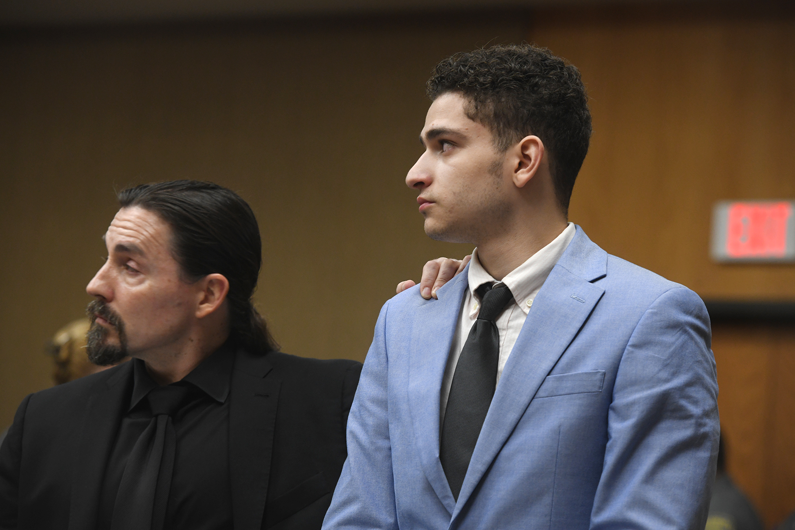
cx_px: 398
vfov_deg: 9.5
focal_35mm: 145
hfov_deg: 14.2
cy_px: 265
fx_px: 3202
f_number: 5.6
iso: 1600
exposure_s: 1/60
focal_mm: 145
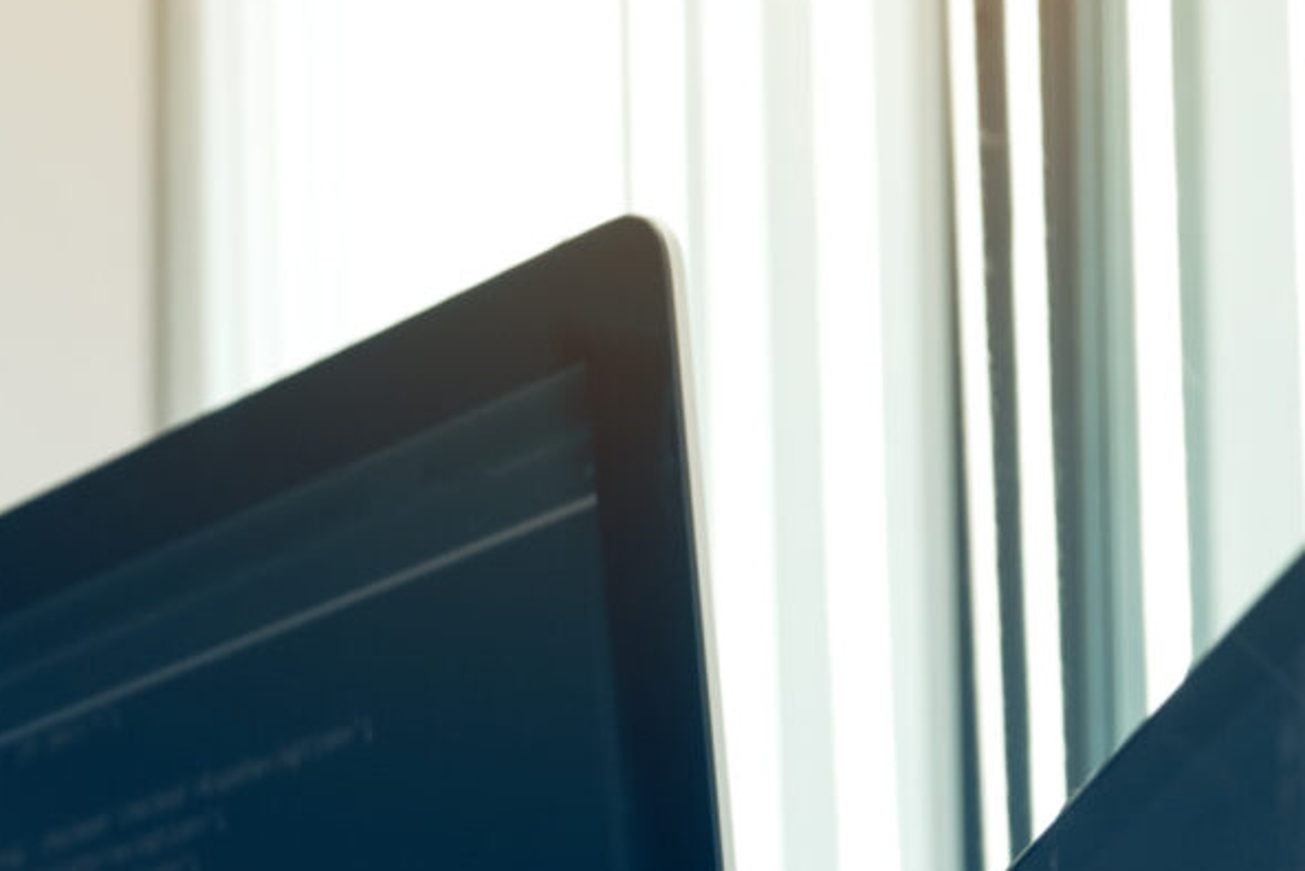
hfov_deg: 12.6
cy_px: 1547
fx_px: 5476
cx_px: -931
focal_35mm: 151
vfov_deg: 8.7
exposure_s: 1/60
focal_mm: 35
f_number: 4
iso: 200
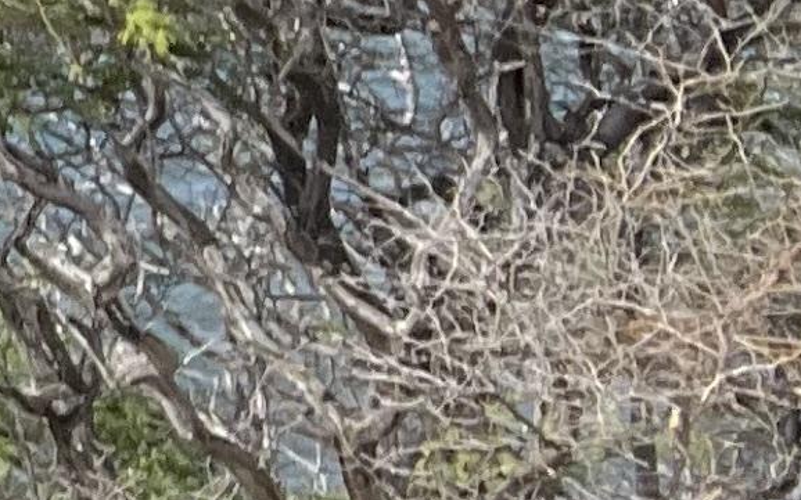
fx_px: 3710
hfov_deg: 9.1
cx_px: -1804
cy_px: -568
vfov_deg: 7.4
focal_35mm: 170
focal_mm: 2.71
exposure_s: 1/487
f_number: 2.2
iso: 25
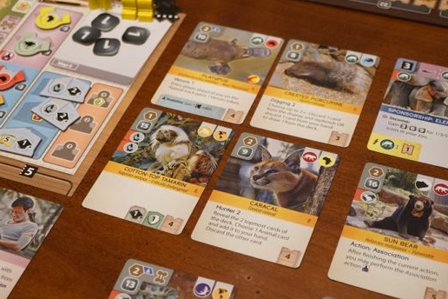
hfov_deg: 30.1
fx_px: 834
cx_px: 198
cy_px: 195
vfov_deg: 20.3
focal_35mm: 67
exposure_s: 1/160
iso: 1600
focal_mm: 30
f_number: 4
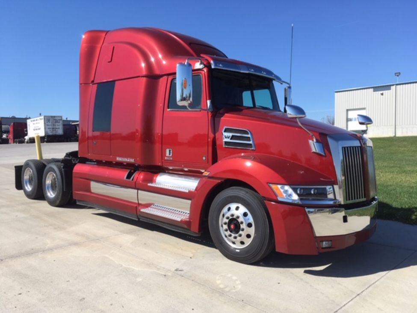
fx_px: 349
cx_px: 208
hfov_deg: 61.7
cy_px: 156
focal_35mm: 29
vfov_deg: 48.2
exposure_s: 1/1451
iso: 25
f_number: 2.2
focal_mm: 4.15
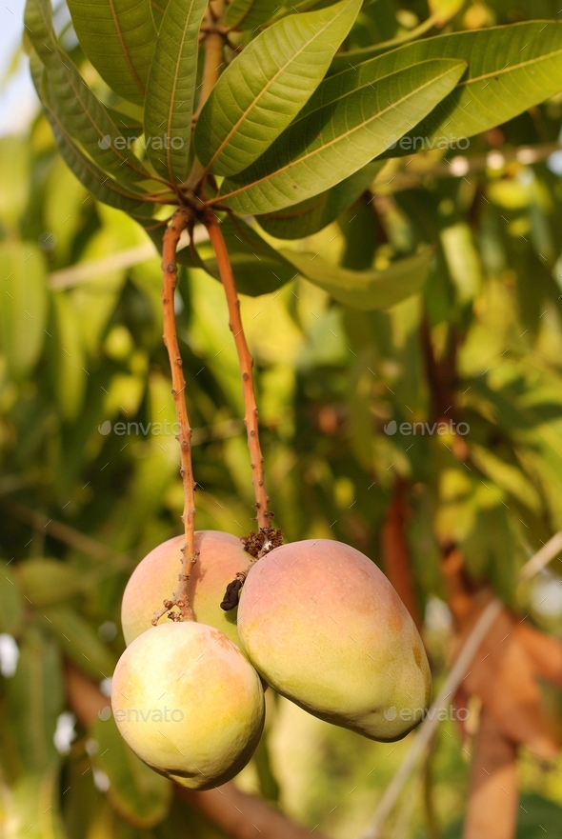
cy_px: 420
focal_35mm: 75
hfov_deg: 18.2
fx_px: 1751
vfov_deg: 27.0
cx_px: 281
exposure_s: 1/640
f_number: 3.2
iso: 200
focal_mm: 50
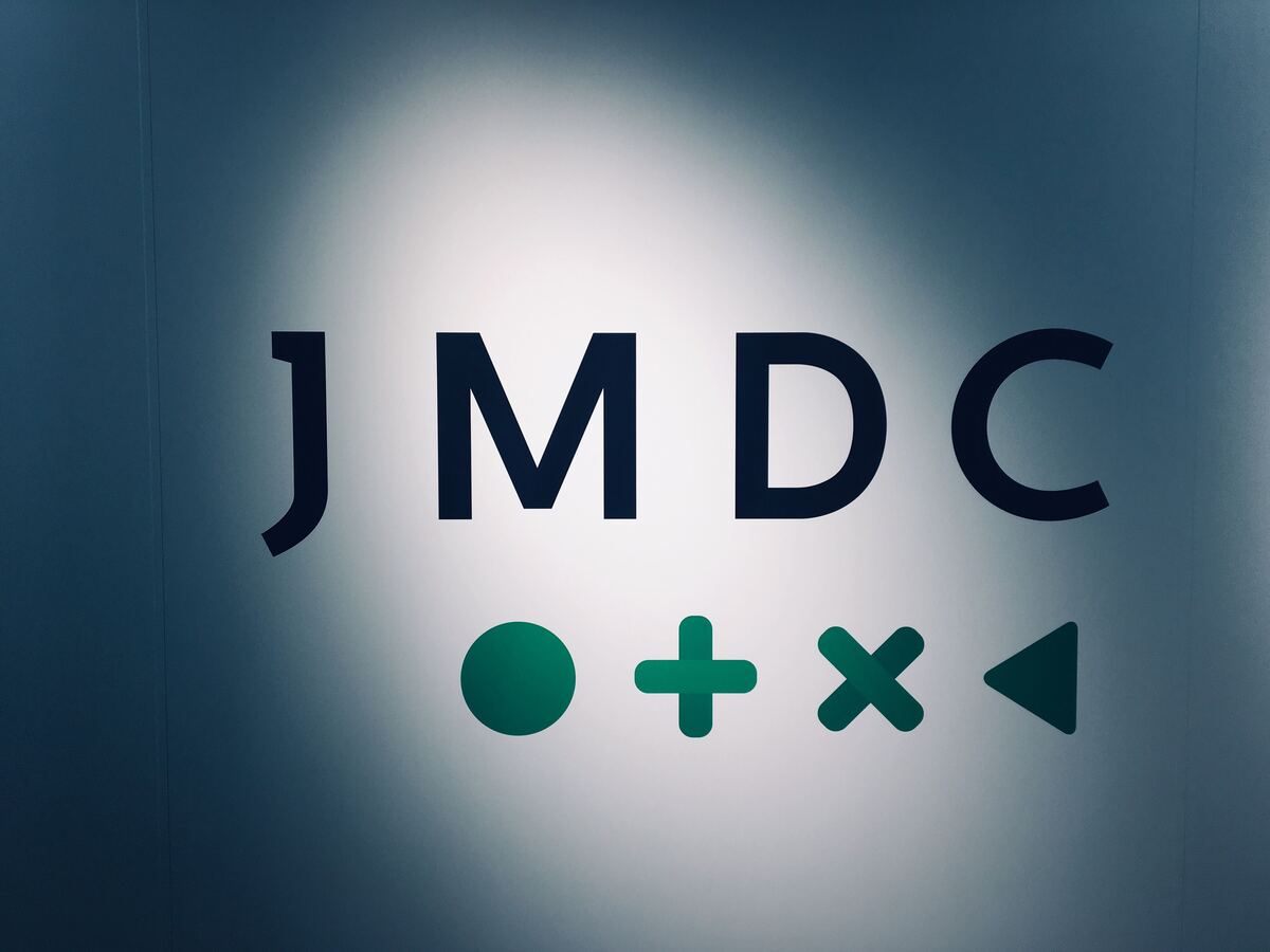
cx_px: 635
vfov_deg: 48.2
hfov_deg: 61.7
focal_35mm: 29
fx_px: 1064
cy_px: 476
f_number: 2.2
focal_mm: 4.15
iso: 25
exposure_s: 1/50
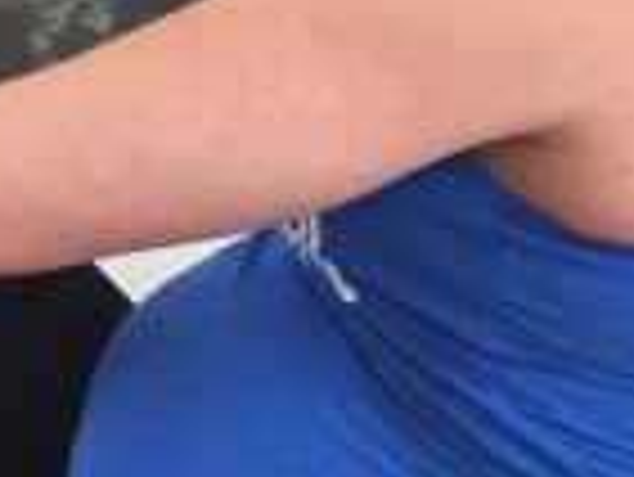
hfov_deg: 12.3
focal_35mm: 158
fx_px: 2896
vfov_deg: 9.4
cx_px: -49
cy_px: 50
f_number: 2.2
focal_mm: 4.15
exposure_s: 1/40
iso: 32
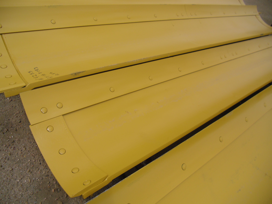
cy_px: 102
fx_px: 212
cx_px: 136
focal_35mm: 27
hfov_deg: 65.3
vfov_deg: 51.4
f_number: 8
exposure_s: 1/200
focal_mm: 4.9
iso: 64
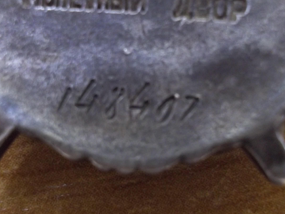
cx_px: 126
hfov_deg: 42.8
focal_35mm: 44
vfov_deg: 32.7
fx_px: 363
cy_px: 137
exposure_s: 1/8
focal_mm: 4.1
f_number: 3.3
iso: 400
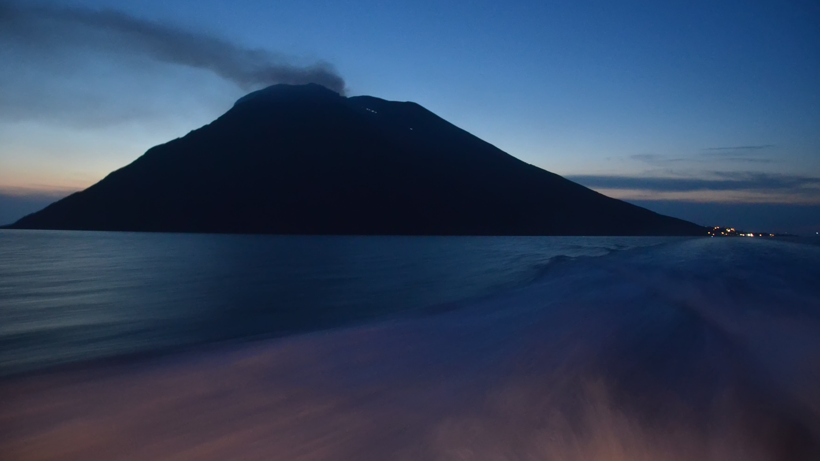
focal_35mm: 29
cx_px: 414
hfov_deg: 66.1
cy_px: 192
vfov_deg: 40.1
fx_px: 631
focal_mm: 18
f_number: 3.5
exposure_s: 1/2.5
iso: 3200
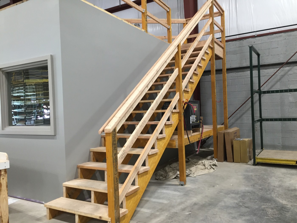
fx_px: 249
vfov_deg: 48.2
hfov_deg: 61.7
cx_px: 148
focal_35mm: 29
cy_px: 112
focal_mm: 4.15
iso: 125
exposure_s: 1/30
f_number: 2.2
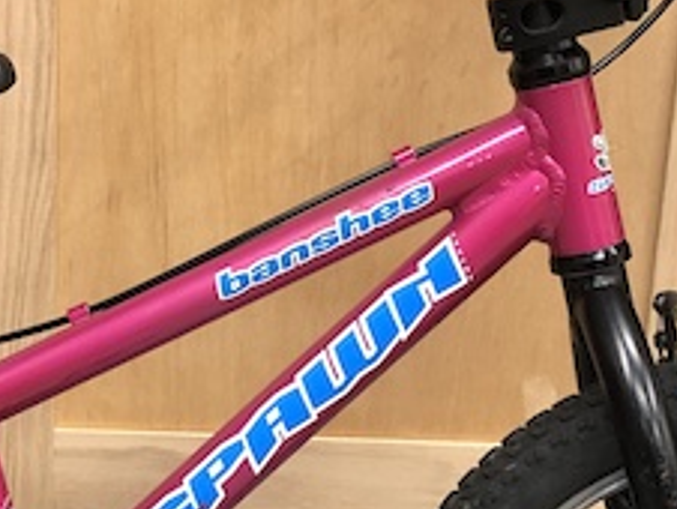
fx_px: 1938
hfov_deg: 19.7
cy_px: 335
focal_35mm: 99
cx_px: 183
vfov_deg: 14.9
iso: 40
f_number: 1.8
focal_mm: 4
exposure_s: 1/15
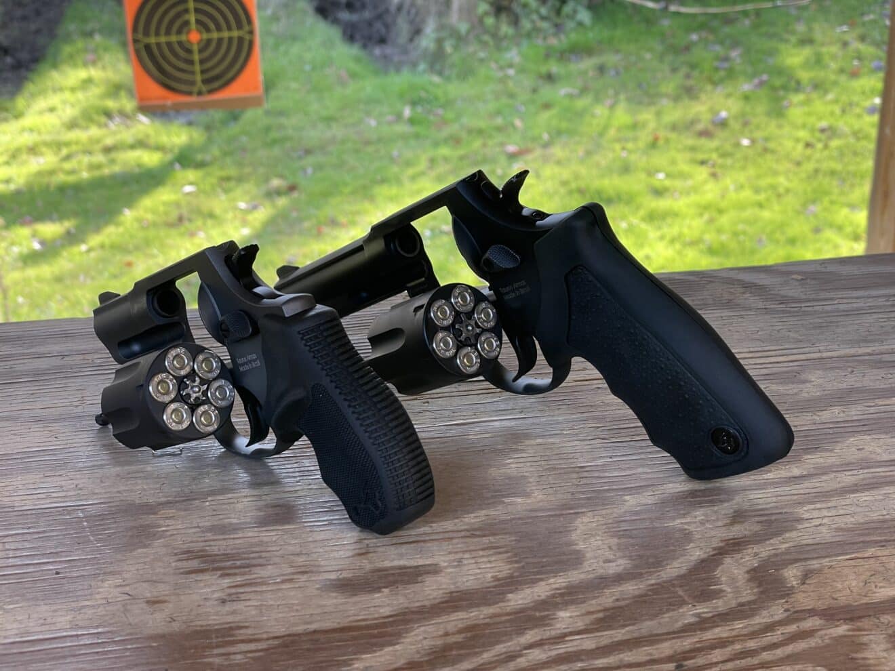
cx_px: 448
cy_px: 336
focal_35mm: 52
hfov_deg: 36.8
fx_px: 1344
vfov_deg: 28.0
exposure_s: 1/99
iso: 50
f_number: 2
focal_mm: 6
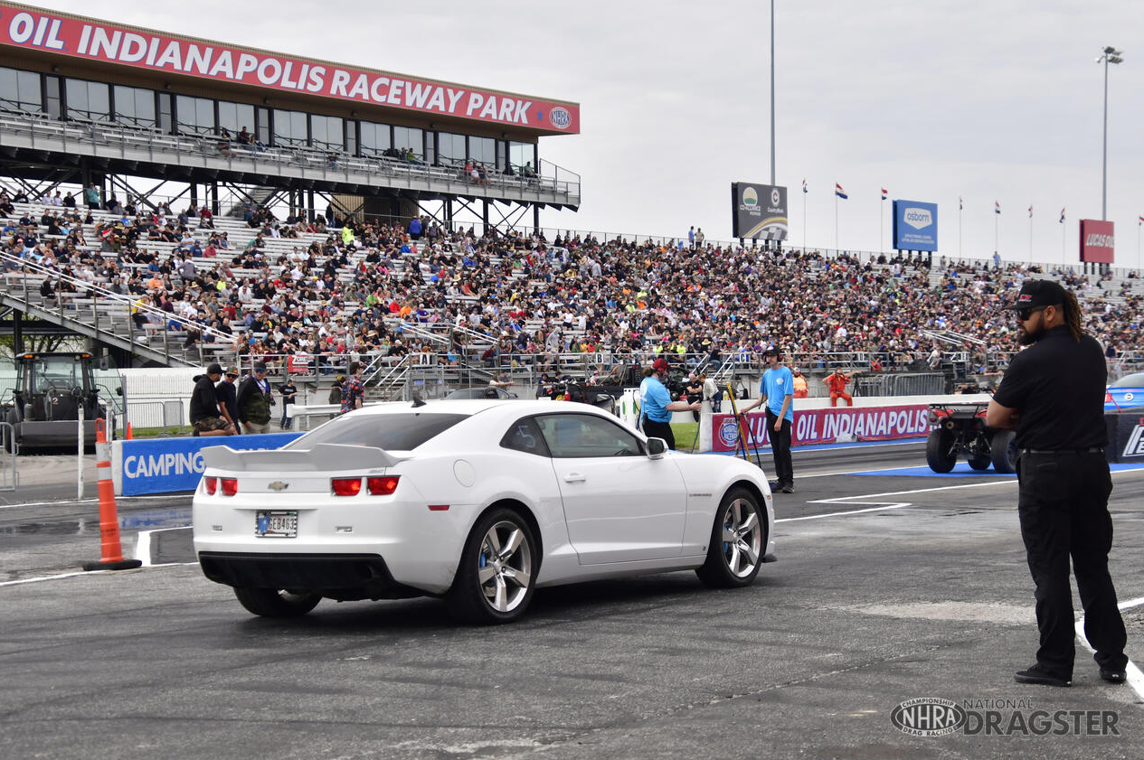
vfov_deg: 16.4
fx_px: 2635
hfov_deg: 24.5
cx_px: 570
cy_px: 379
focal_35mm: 83
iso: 400
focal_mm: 55
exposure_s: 1/1000
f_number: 4.5
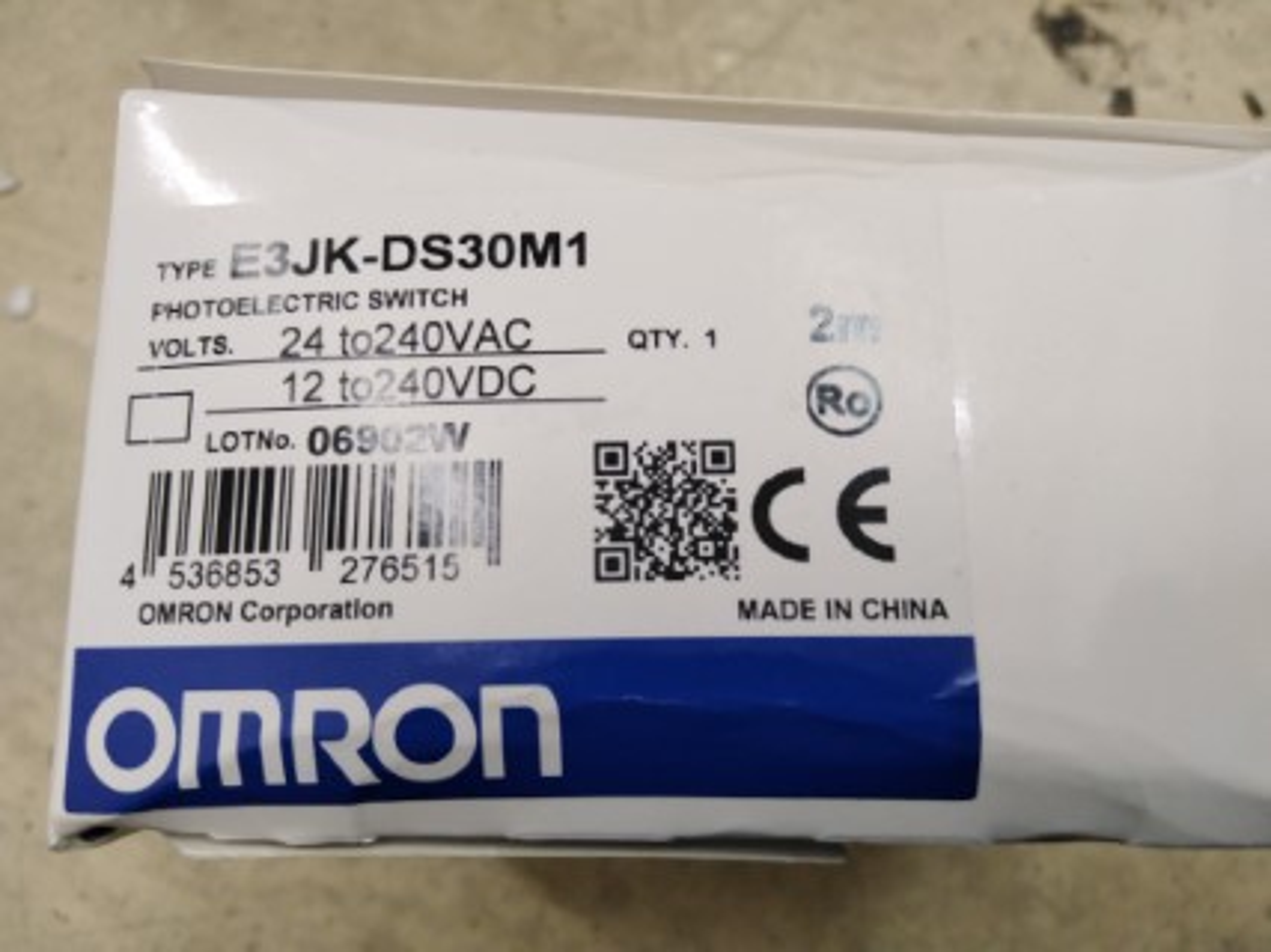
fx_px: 954
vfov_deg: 53.0
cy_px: 476
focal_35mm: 26
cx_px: 636
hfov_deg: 67.3
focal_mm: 3.59
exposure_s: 1/30
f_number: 1.8
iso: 351
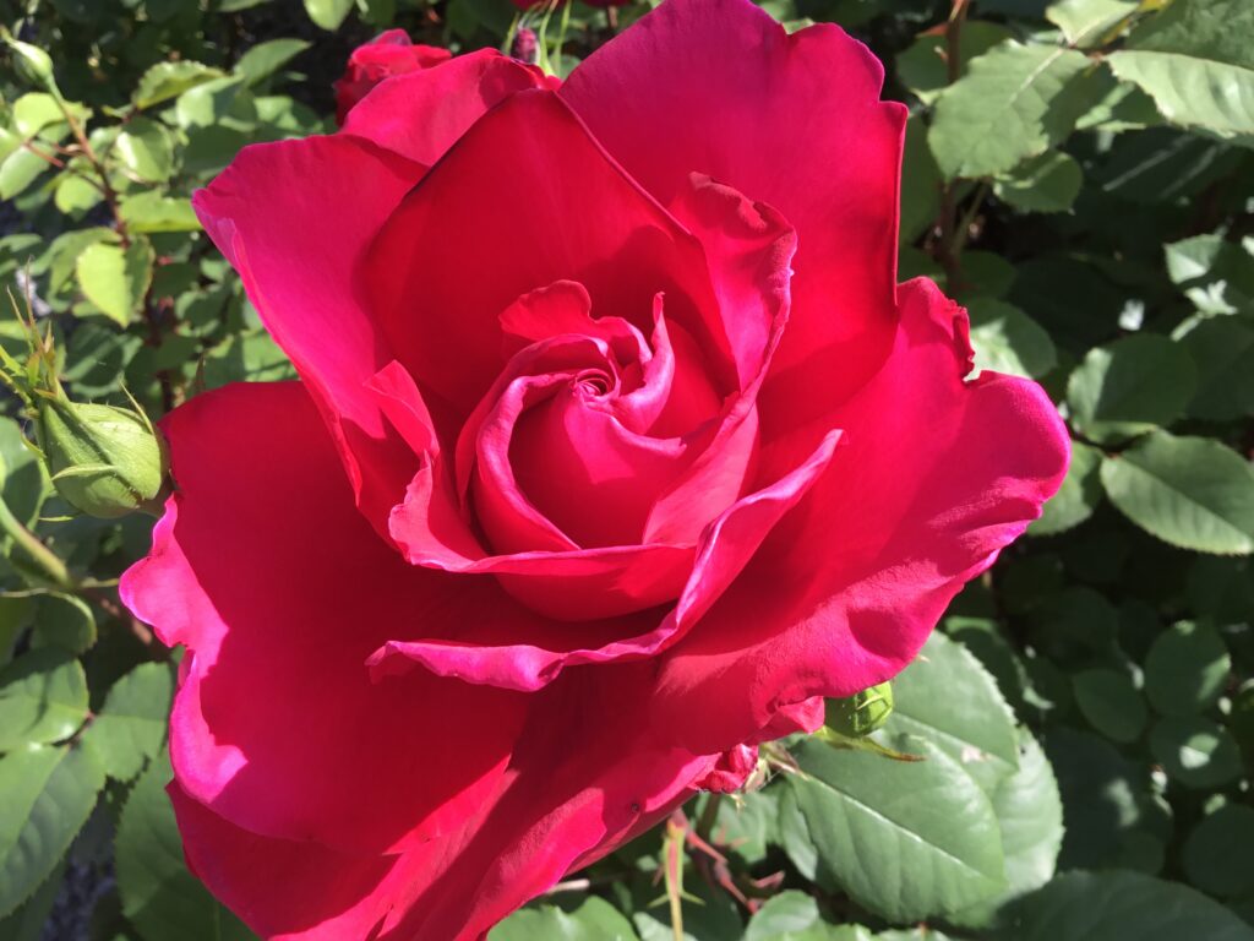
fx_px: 1123
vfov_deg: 45.4
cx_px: 627
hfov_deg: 58.4
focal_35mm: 31
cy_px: 470
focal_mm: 3.3
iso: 25
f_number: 2.4
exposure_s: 1/297
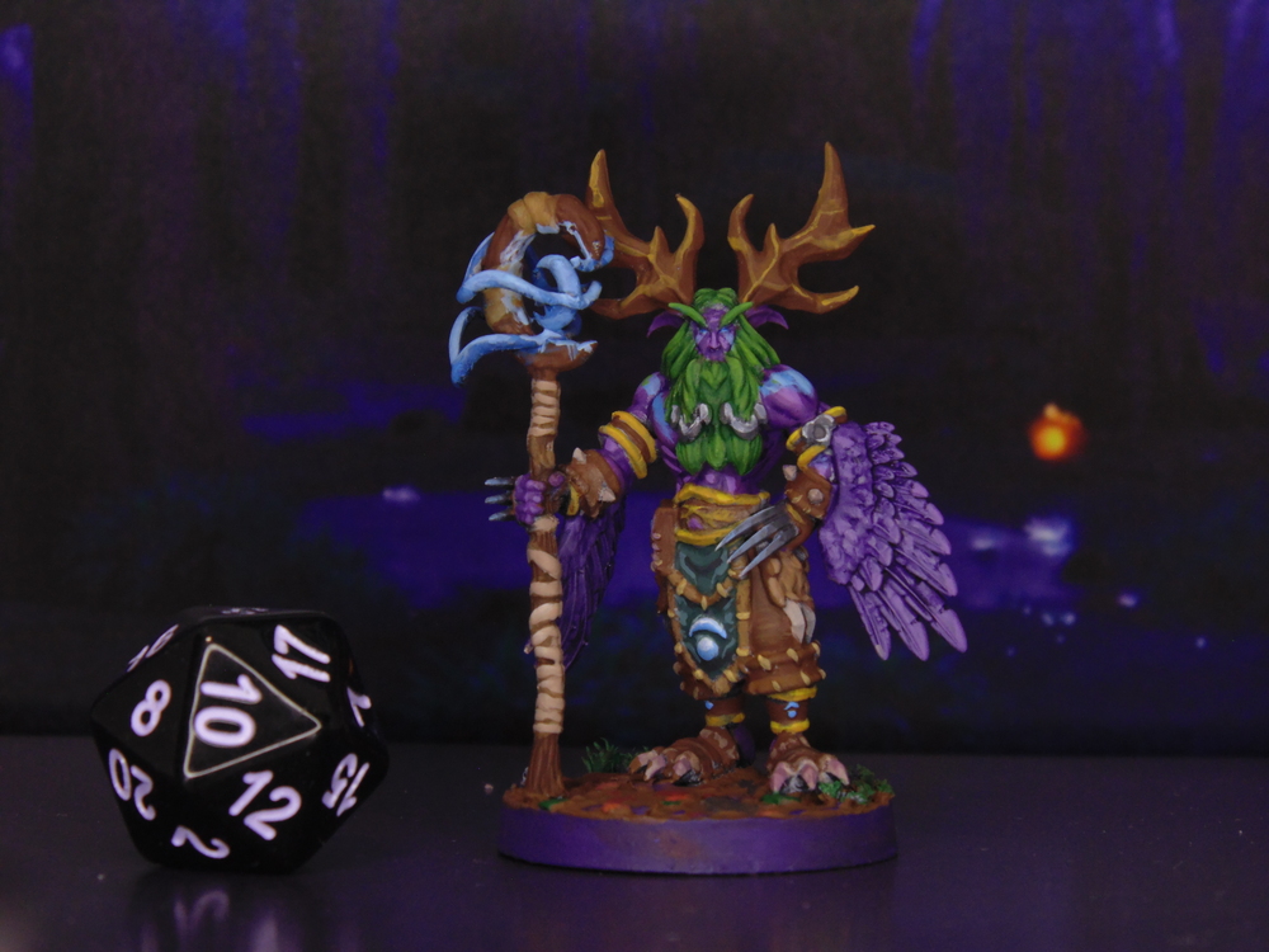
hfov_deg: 11.0
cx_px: 634
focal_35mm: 179
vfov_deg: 8.3
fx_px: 6562
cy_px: 476
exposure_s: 1/10
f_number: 5.1
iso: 200
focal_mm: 32.1
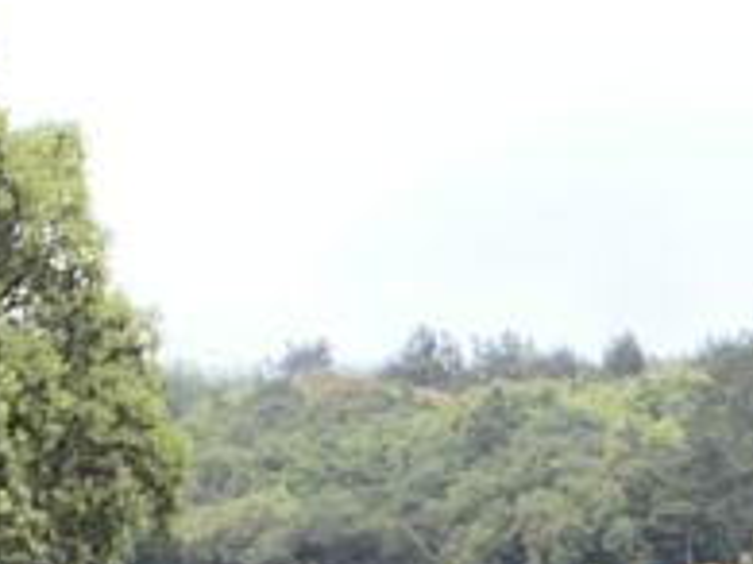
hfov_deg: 11.9
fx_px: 3478
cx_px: 1093
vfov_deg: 8.3
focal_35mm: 160
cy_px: 1464
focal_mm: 4.25
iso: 25
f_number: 1.8
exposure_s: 1/121
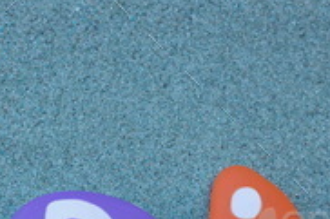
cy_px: 307
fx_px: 1191
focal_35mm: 130
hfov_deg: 15.7
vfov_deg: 10.3
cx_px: 56
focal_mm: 26
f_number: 2.8
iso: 200
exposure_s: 1/125
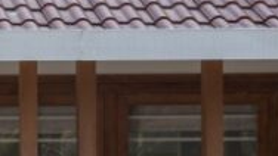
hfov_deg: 6.0
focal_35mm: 341
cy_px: 97
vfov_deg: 3.6
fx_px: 2515
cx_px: -450
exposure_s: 1/60
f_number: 9
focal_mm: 51
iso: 100
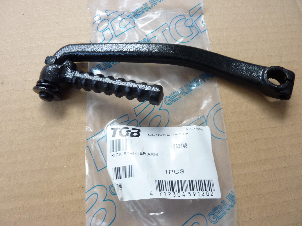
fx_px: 218
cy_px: 113
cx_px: 151
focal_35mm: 25
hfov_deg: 69.4
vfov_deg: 54.9
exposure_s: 1/30
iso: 125
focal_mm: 4.1
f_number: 3.3
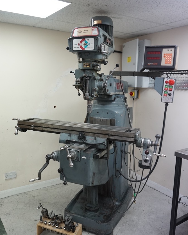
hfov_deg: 47.1
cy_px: 120
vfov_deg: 57.2
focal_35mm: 31
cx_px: 92
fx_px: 216
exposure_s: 1/160
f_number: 4
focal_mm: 18
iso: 800
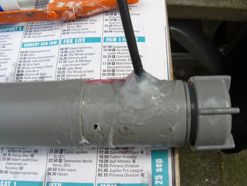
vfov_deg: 39.7
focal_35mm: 36
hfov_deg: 51.4
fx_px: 257
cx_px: 124
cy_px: 93
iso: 100
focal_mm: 6
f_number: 4
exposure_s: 1/200
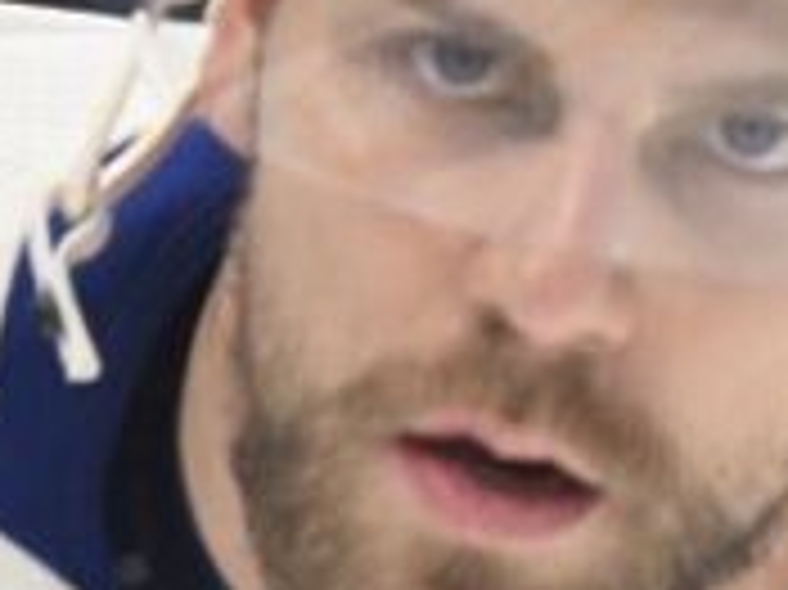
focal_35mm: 844
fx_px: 19200
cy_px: 315
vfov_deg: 1.8
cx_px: 338
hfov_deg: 2.4
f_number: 3.5
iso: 3200
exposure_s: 1/1600
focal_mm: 200
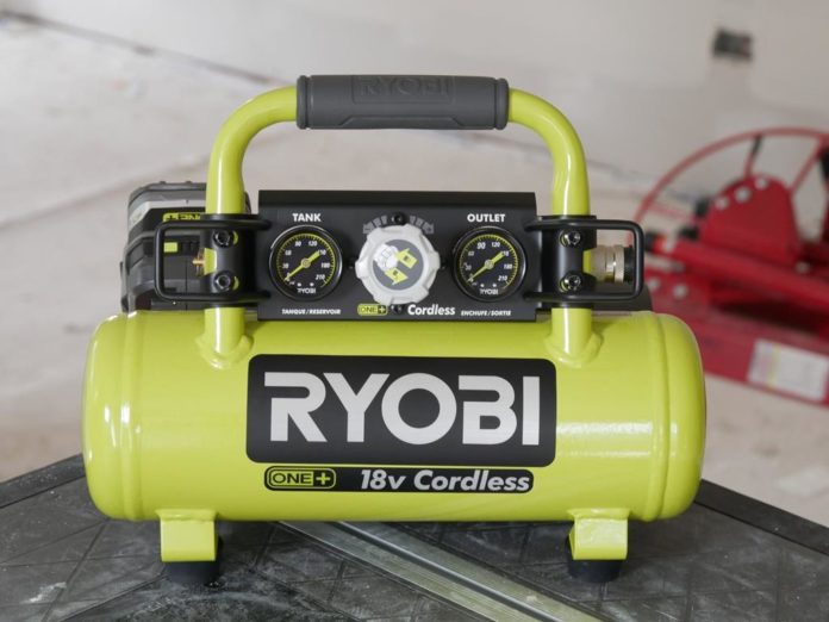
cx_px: 414
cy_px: 311
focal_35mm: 92
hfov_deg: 21.3
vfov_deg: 16.1
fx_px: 2203
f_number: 4.9
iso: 1600
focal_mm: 46
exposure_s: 1/100
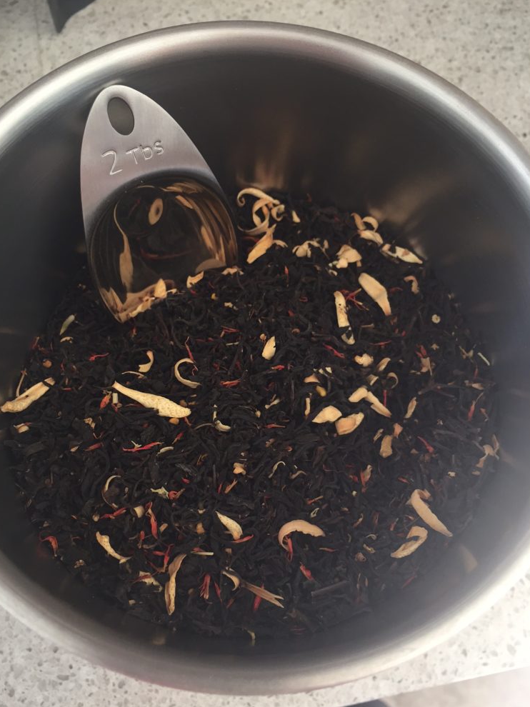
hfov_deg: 46.8
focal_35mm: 30
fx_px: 613
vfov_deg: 60.0
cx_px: 266
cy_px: 359
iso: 64
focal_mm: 4.15
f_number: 2.2
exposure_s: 1/30
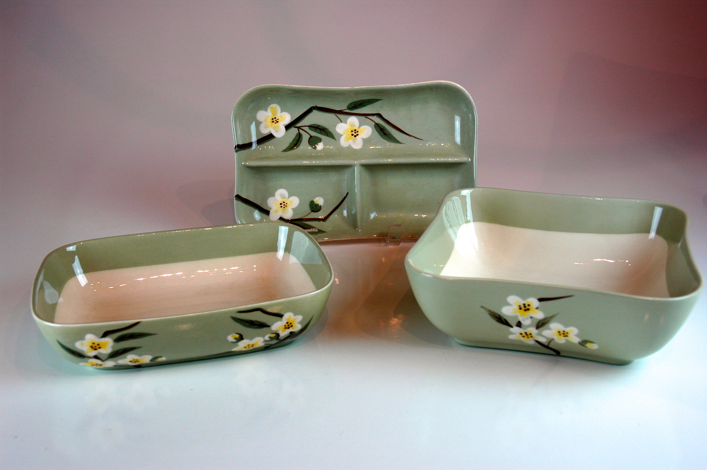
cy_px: 235
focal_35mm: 40
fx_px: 795
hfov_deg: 48.0
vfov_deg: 33.0
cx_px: 354
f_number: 5
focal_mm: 27
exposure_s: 1/100
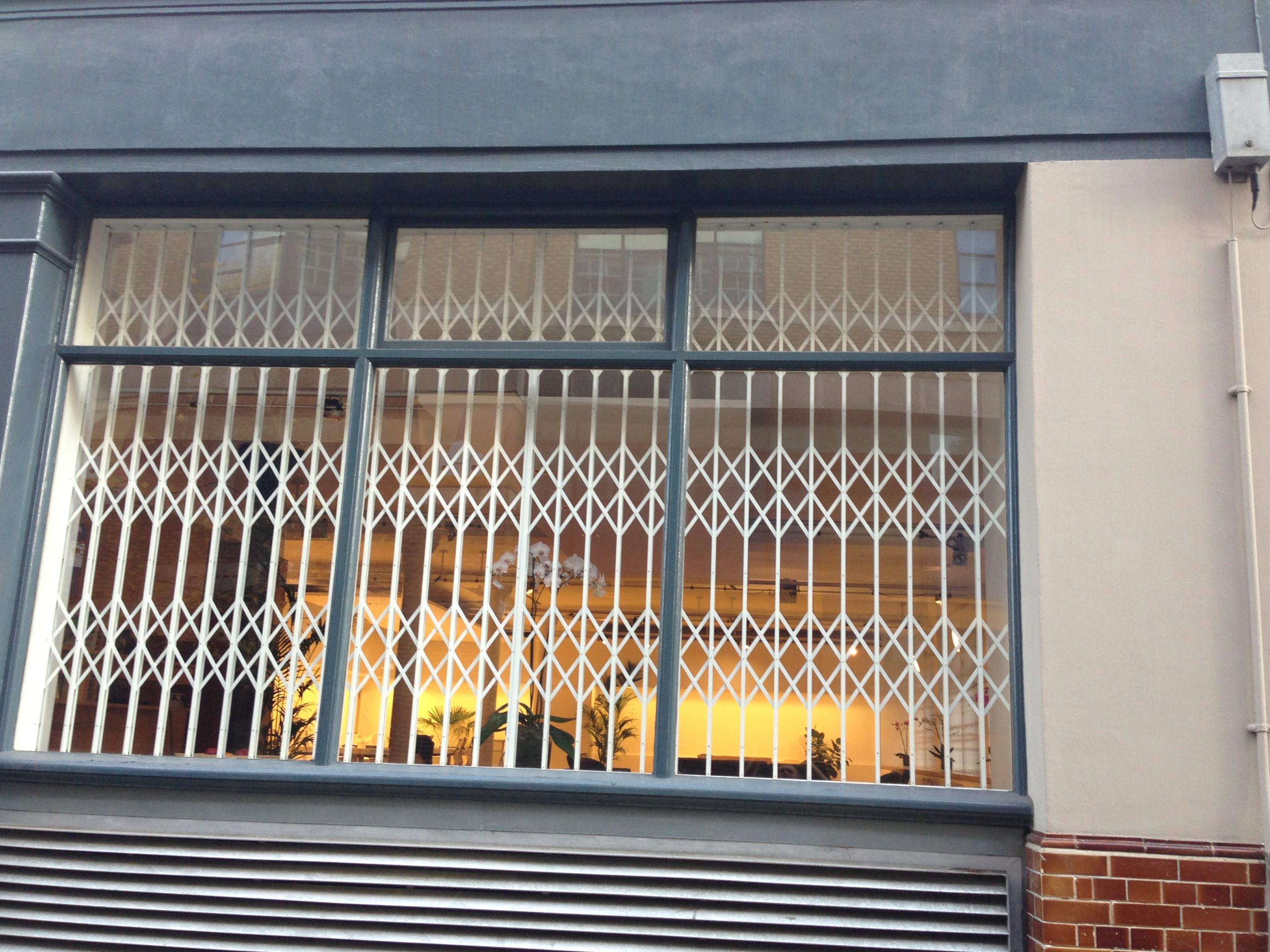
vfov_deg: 41.8
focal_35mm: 34
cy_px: 488
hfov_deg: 54.0
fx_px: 1247
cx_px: 636
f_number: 2.4
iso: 50
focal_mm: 4.13
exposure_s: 1/40
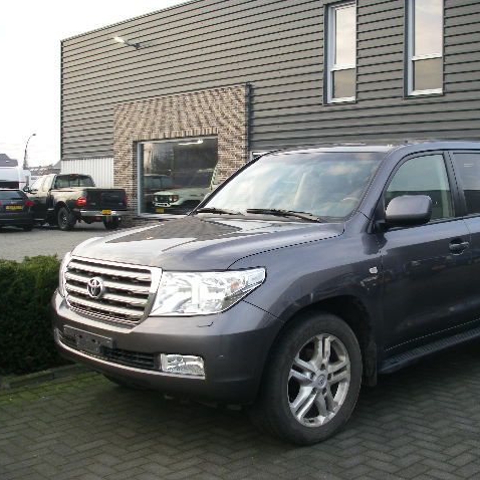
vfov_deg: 37.6
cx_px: 311
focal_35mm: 45
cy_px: 240
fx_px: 706
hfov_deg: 37.2
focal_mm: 6.3
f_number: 3.3
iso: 64
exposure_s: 1/50
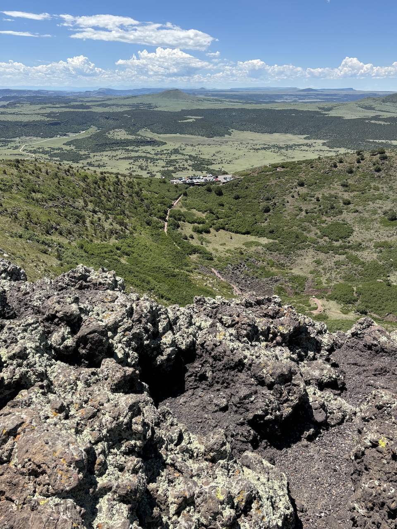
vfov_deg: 67.3
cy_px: 264
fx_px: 398
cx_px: 198
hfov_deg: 53.1
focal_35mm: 26
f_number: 1.6
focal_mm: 5.96
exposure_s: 1/2288
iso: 50
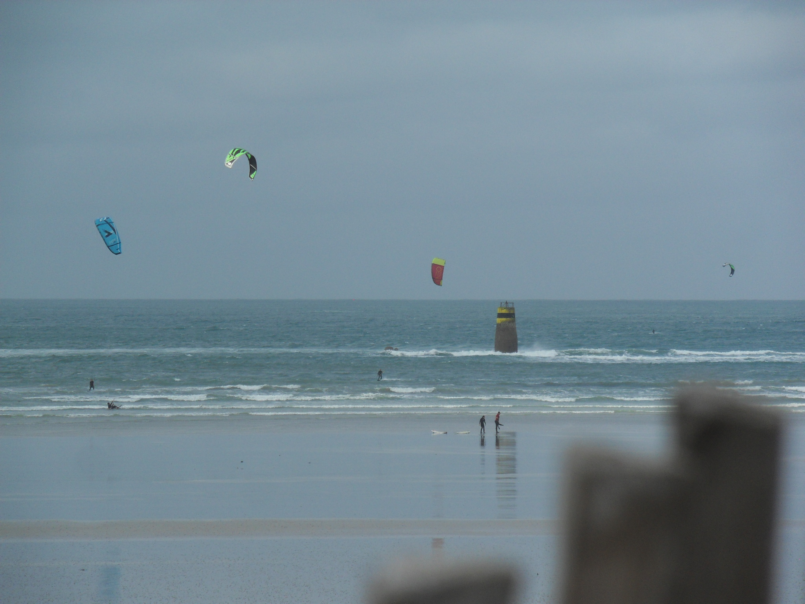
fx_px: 5581
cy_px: 302
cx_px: 402
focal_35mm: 240
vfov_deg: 6.2
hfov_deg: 8.2
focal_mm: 42
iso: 80
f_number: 5.8
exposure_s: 1/350
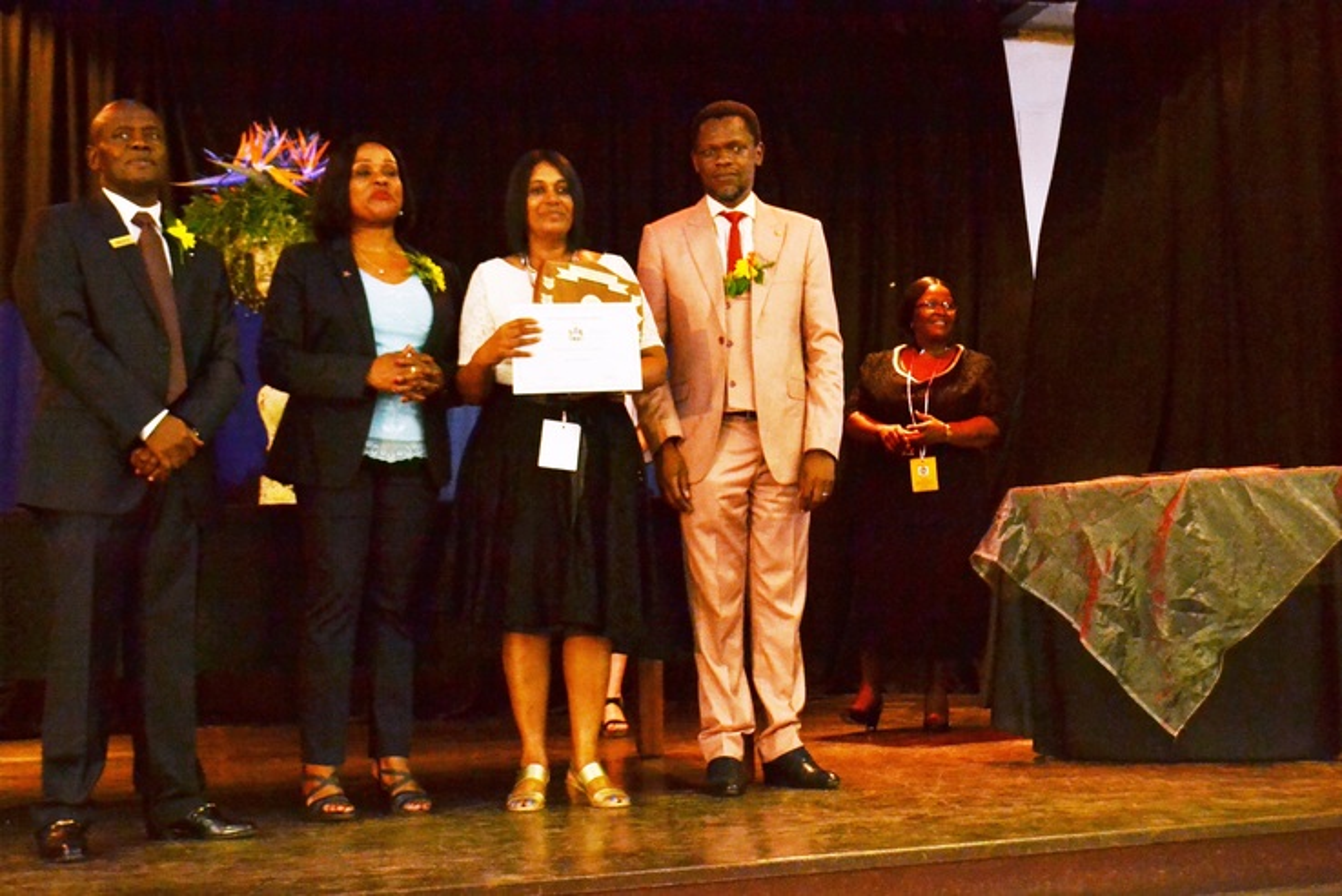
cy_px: 448
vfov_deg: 28.1
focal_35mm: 48
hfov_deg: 41.1
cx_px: 671
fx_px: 1790
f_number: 4.8
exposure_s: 1/60
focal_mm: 32
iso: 3200
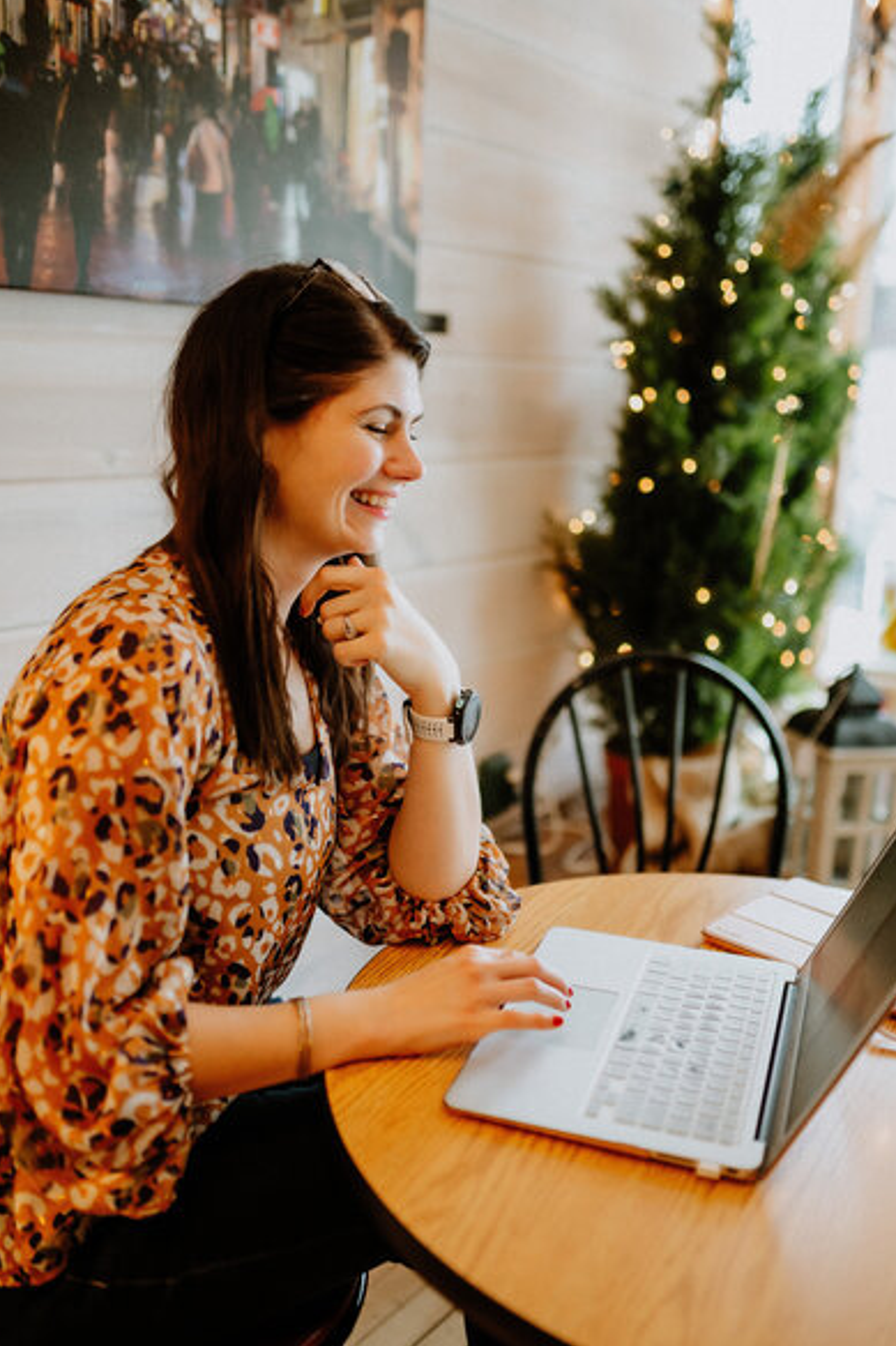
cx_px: 442
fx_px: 1345
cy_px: 674
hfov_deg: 36.9
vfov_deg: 53.1
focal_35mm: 36
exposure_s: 1/640
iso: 1000
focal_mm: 35
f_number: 1.4
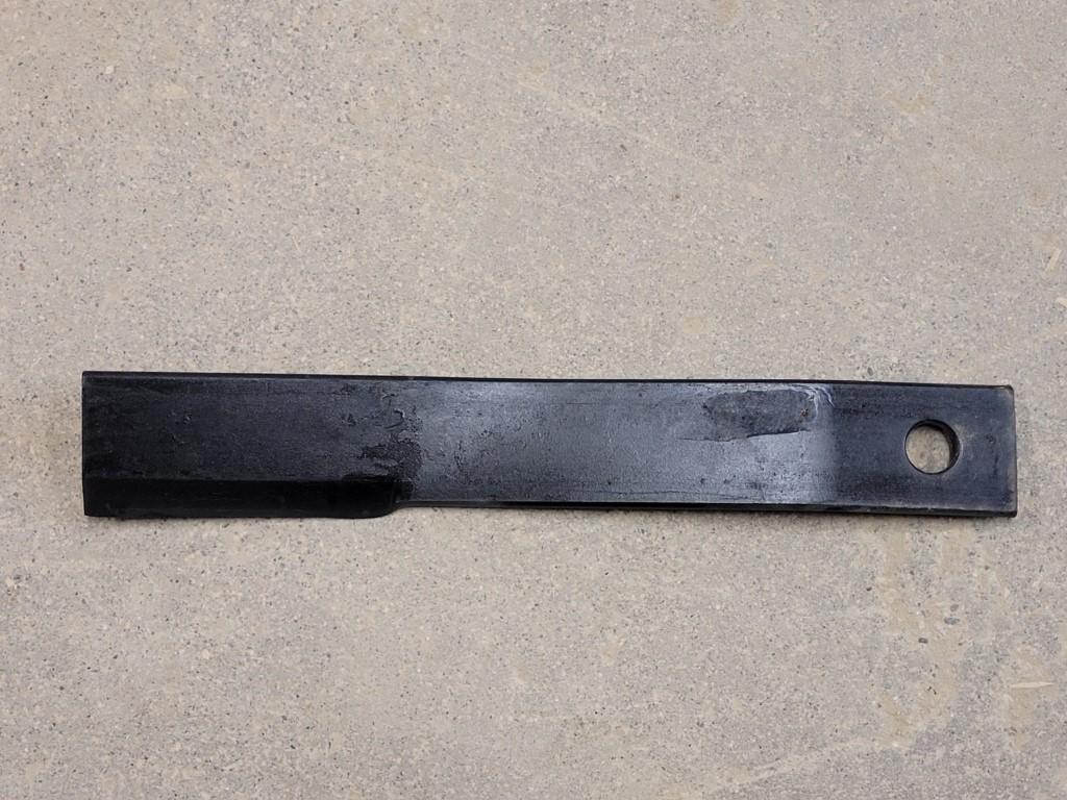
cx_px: 534
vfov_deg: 53.1
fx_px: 801
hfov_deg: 67.3
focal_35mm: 26
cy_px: 400
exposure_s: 1/40
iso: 200
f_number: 1.8
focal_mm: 5.4
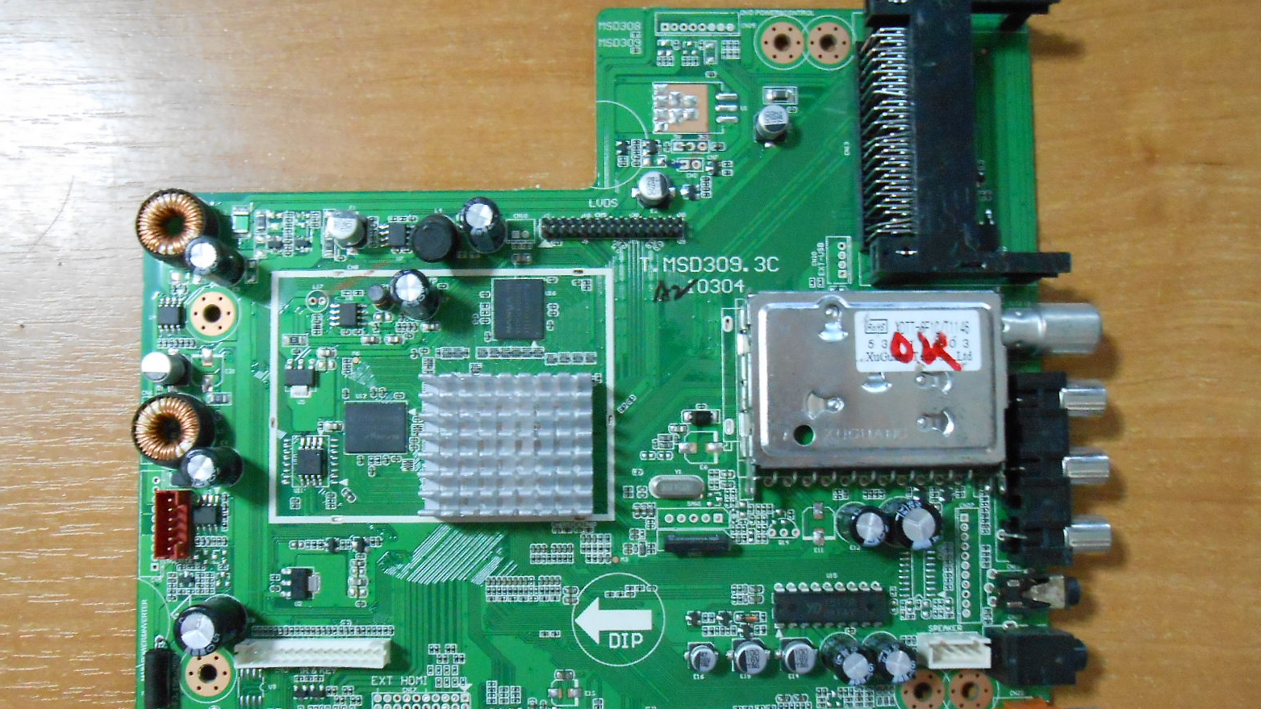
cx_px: 624
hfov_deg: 66.1
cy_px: 427
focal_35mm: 29
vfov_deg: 40.0
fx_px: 970
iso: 800
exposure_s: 1/6
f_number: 3.5
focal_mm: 4.6
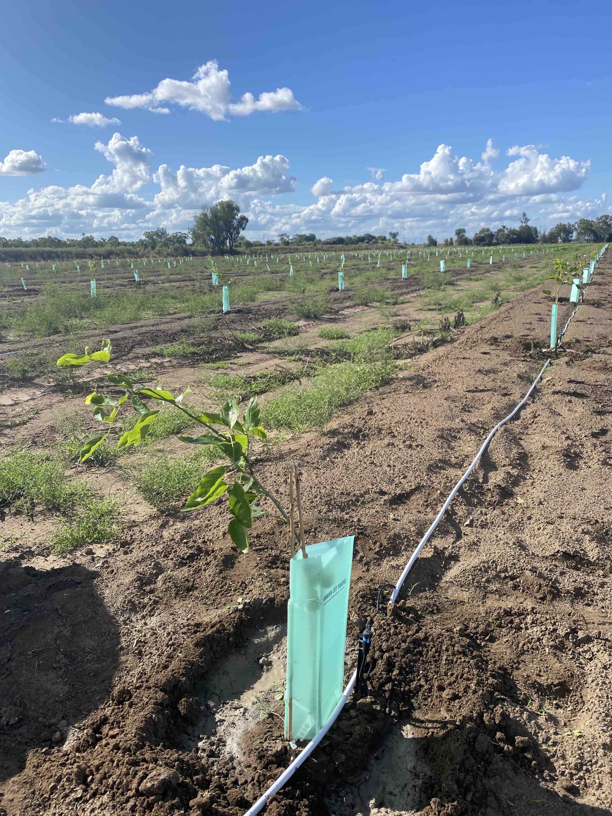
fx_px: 613
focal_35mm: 26
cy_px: 408
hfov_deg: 53.1
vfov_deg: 67.3
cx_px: 306
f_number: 1.8
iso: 32
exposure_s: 1/3205
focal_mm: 4.25
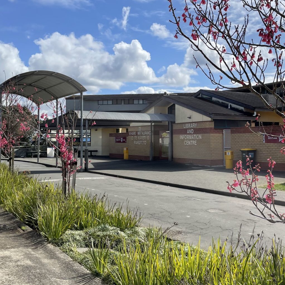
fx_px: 428
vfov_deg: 36.8
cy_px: 130
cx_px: 205
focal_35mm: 46
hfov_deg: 36.1
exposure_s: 1/6135
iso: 32
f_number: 1.6
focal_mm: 4.2
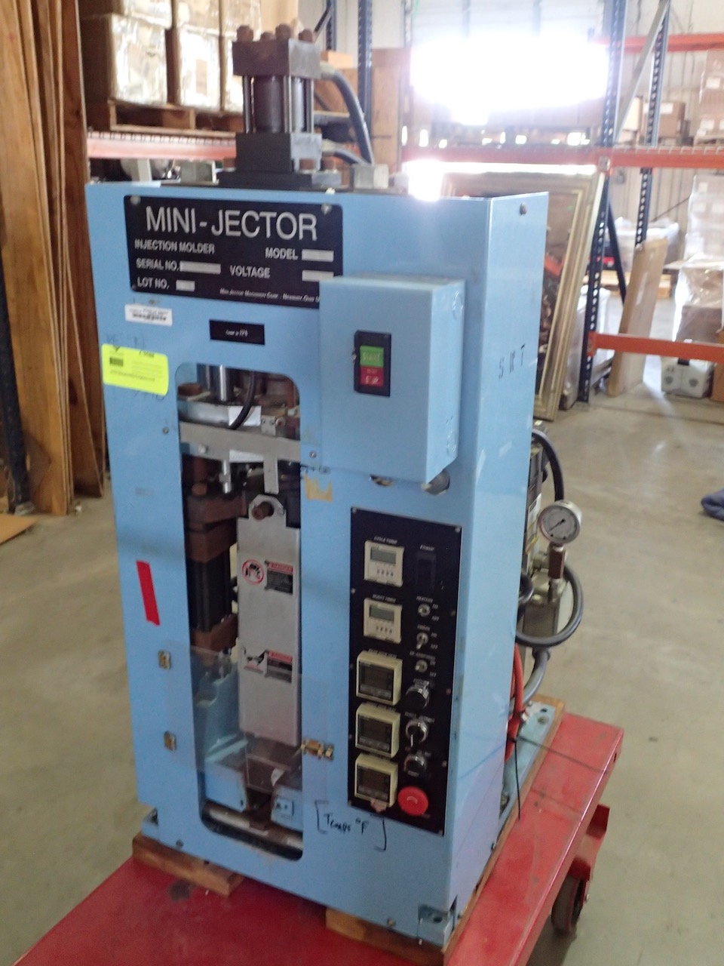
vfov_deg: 56.8
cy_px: 483
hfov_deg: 44.2
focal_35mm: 32
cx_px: 362
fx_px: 892
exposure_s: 1/30
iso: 800
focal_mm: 5.87
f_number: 3.2
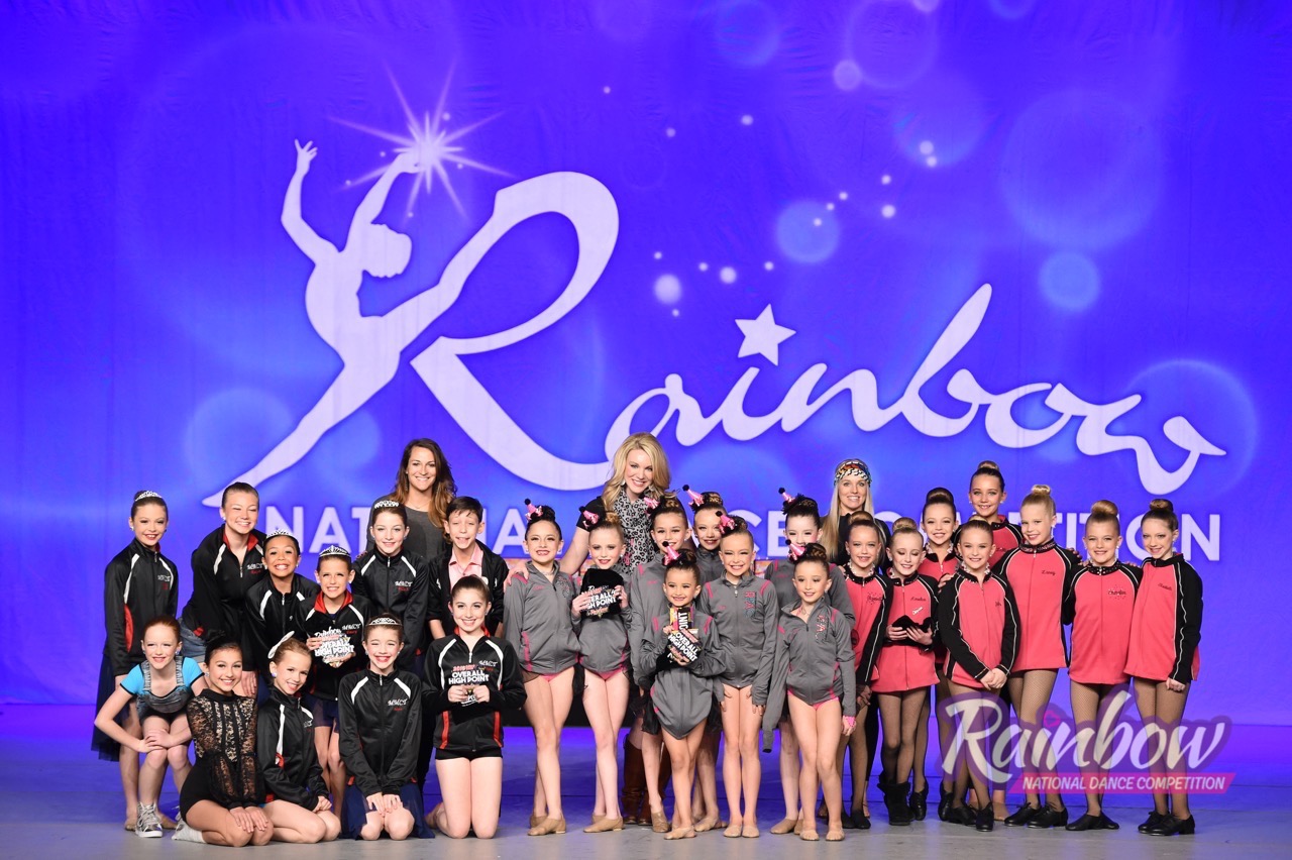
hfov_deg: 15.8
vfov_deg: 10.5
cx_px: 646
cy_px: 430
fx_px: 4663
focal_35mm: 130
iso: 4000
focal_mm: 130
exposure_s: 1/640
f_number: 3.2
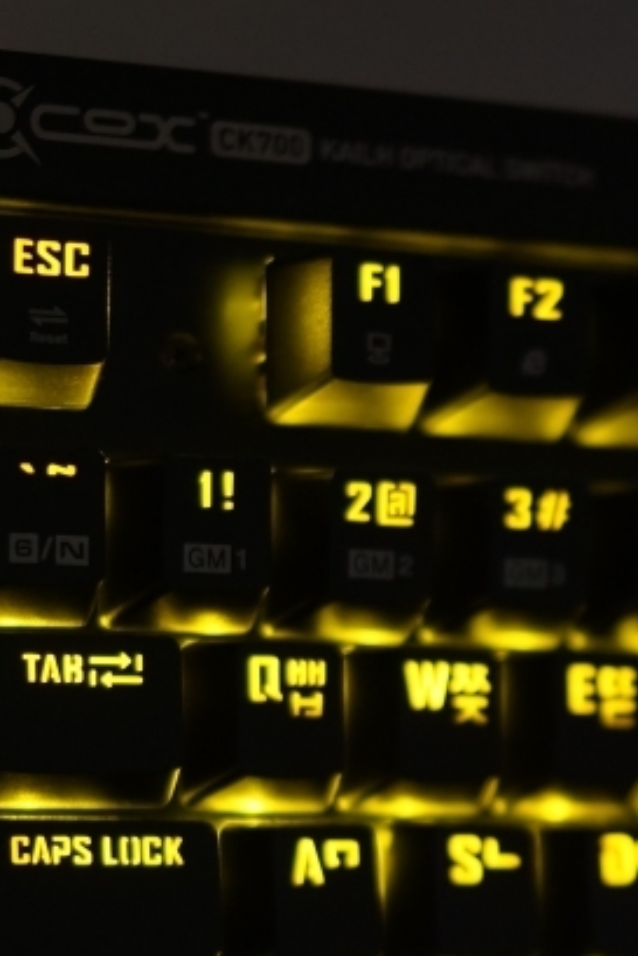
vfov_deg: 15.5
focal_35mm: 131
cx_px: 512
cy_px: 783
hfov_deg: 10.4
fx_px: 3486
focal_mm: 35
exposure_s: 1/8
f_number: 2
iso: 400
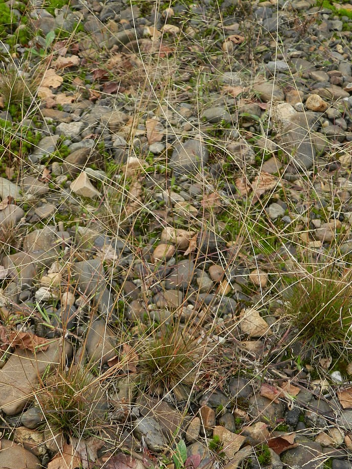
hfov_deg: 34.3
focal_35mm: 42
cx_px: 148
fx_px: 569
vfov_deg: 44.8
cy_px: 236
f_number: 3.7
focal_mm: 5.6
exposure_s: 1/400
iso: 160
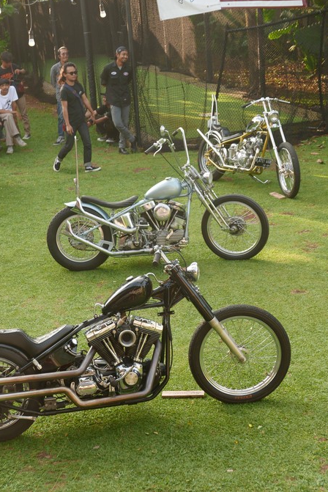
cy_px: 260
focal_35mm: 71
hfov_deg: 19.2
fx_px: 969
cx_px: 150
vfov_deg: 28.4
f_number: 4
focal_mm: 28.2
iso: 200
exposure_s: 1/125
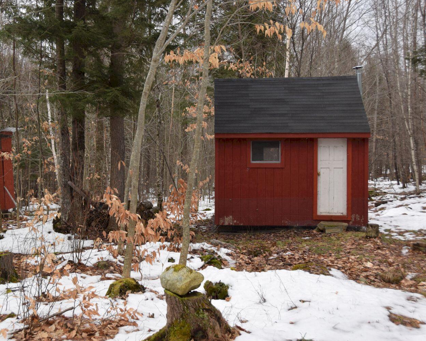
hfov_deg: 35.6
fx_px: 663
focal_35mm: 53
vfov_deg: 28.8
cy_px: 170
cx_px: 179
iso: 400
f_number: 5.6
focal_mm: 31
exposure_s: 1/125
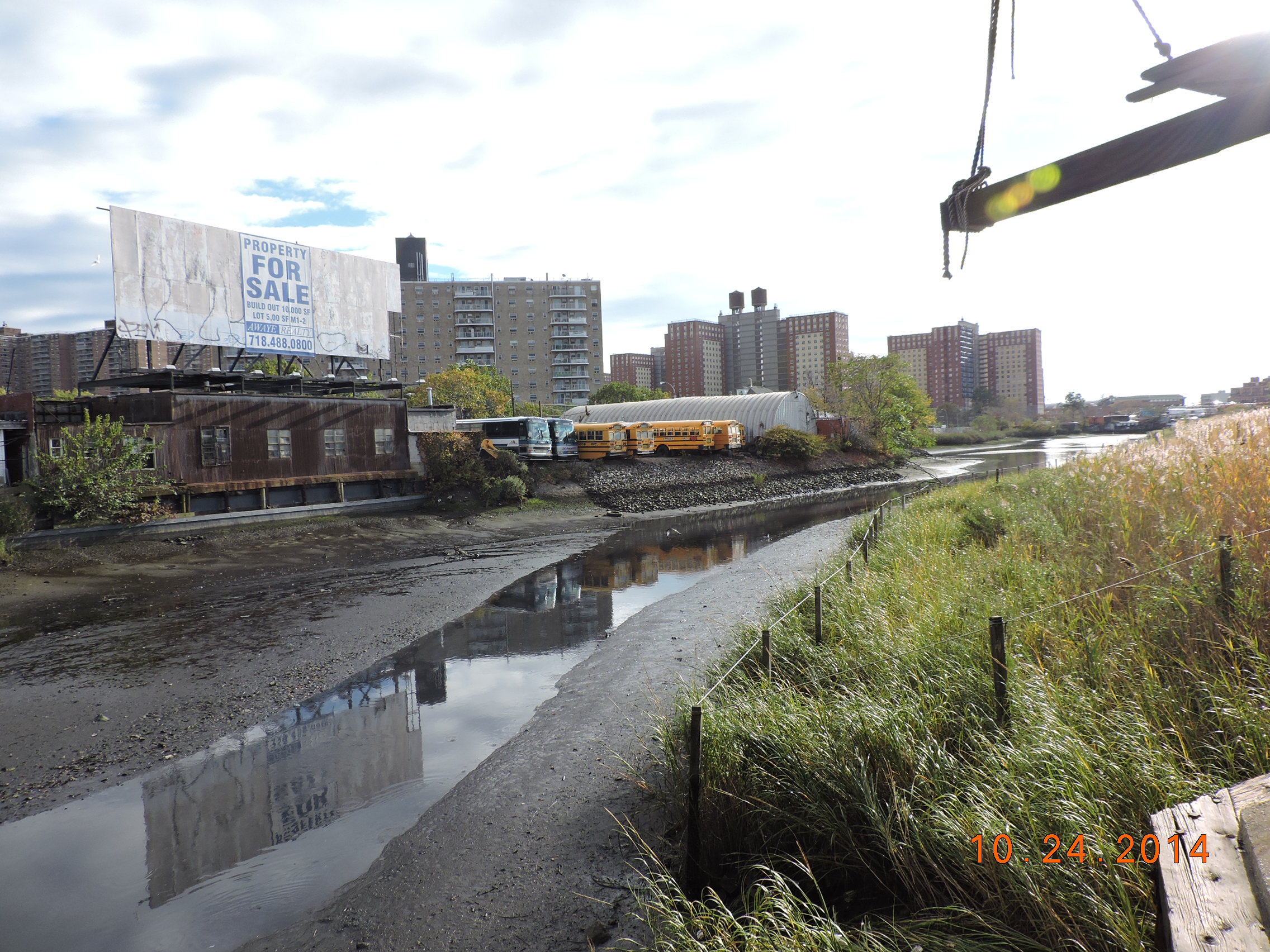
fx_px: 881
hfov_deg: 71.6
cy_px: 476
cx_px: 635
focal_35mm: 24
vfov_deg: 56.8
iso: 100
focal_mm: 4.3
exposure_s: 1/640
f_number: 3
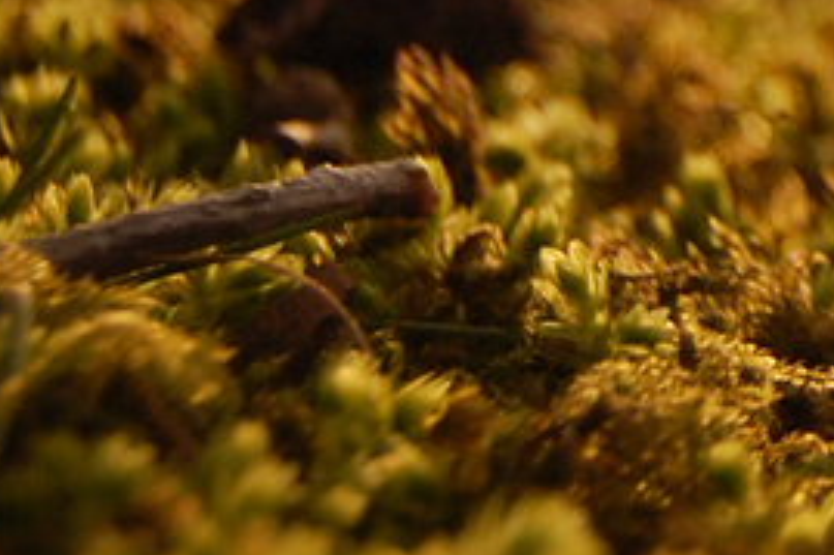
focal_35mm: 281
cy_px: -419
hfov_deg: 7.0
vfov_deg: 4.8
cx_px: 1826
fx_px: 6506
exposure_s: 1/1250
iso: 320
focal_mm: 31
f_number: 4.5
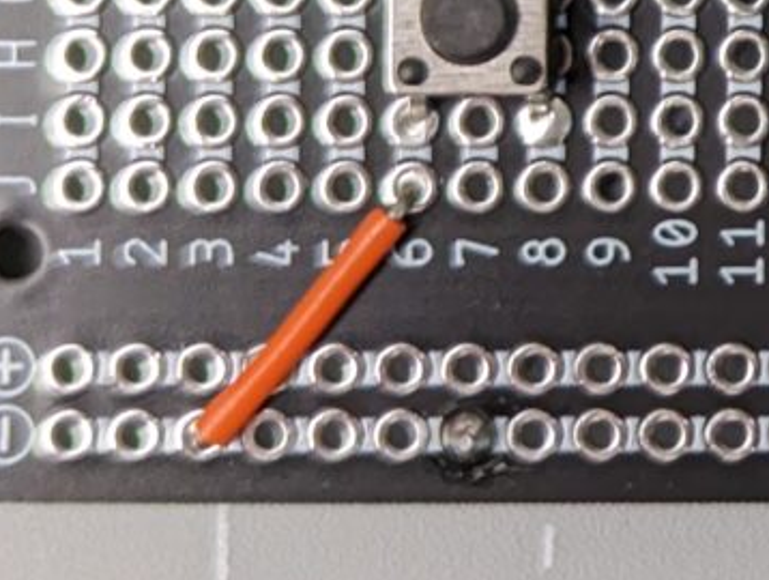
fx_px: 4586
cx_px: 1491
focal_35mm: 206
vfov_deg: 7.1
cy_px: -323
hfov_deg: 9.1
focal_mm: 6.81
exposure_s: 1/99.9
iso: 176
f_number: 1.85
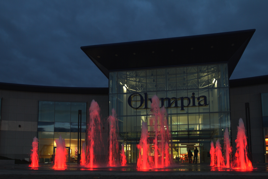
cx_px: 134
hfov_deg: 61.9
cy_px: 90
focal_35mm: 30
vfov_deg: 43.7
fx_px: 224
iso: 400
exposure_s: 1/30
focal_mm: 20
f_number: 3.3
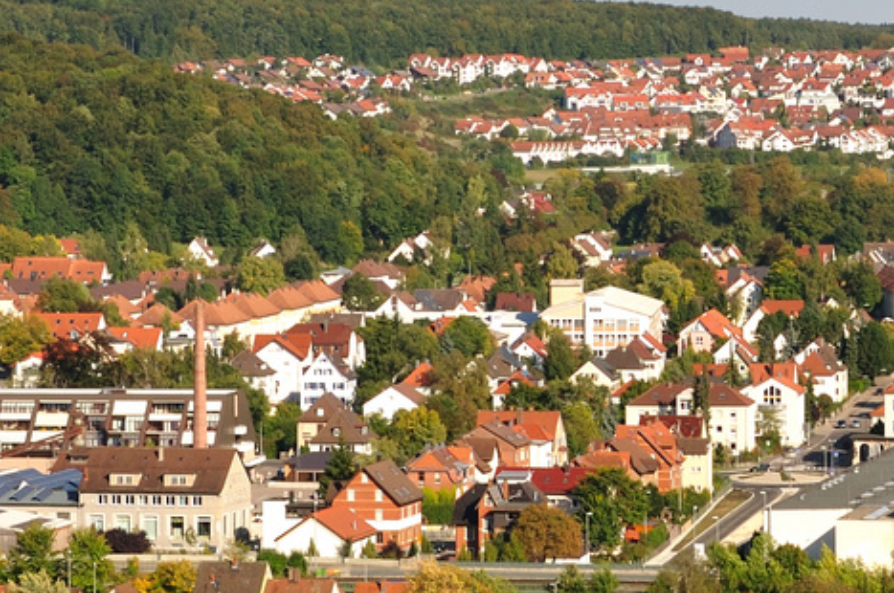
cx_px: 603
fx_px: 4532
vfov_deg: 7.5
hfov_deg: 11.3
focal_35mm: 183
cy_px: 256
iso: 200
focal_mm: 35
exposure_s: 1/320
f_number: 10
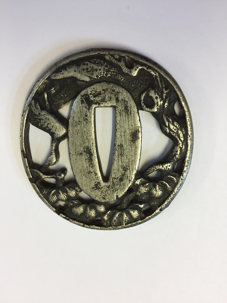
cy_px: 152
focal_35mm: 29
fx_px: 254
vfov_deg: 61.7
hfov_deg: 48.2
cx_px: 114
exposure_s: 1/33
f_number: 2.2
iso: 40
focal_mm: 4.15
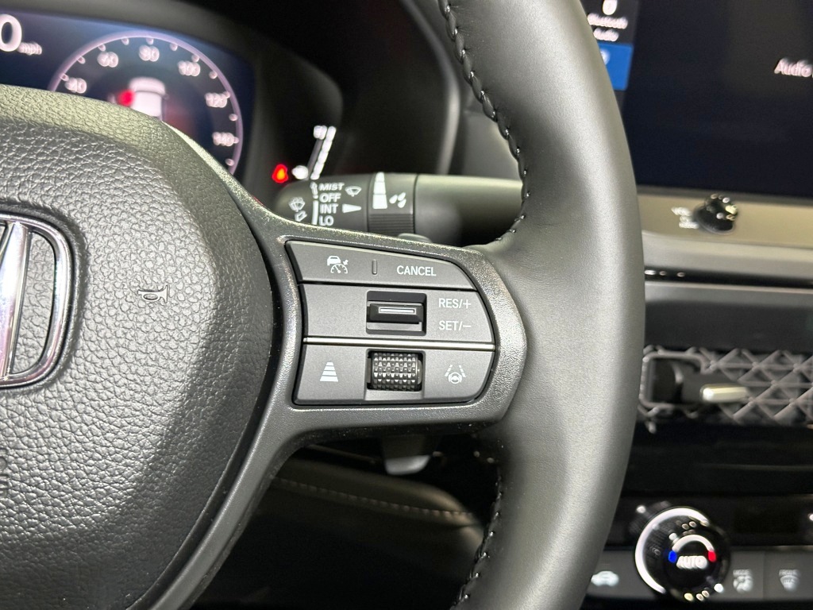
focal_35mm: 48
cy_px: 305
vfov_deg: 30.3
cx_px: 406
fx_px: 1127
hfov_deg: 39.7
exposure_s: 1/30
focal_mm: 6.86
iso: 400
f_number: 1.78
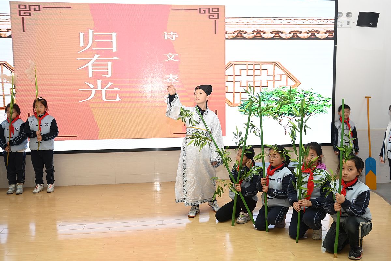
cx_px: 196
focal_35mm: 32
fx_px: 348
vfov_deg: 41.1
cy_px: 130
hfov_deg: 58.7
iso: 800
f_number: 3.5
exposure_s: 1/250
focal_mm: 32
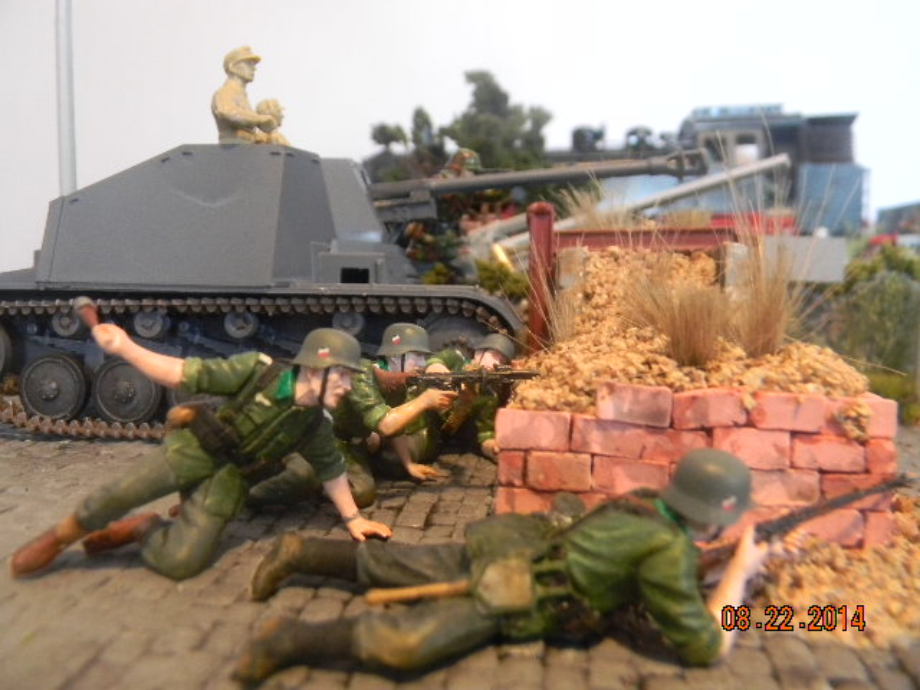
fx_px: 744
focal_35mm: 28
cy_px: 345
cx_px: 460
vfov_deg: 49.7
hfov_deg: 63.4
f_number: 3.5
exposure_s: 1/5.8
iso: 400
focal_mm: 5
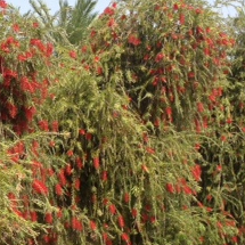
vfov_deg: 19.9
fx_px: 697
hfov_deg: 19.6
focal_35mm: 87
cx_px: 23
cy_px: 169
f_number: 2.4
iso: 50
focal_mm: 4.12
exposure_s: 1/985
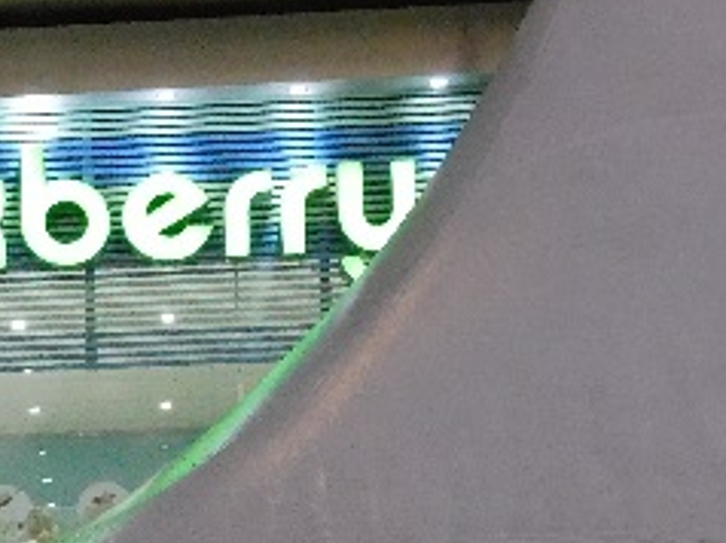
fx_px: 3373
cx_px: -61
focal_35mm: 161
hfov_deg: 12.1
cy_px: 606
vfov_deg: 9.1
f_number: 4
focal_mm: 10.4
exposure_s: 1/50
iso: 1600
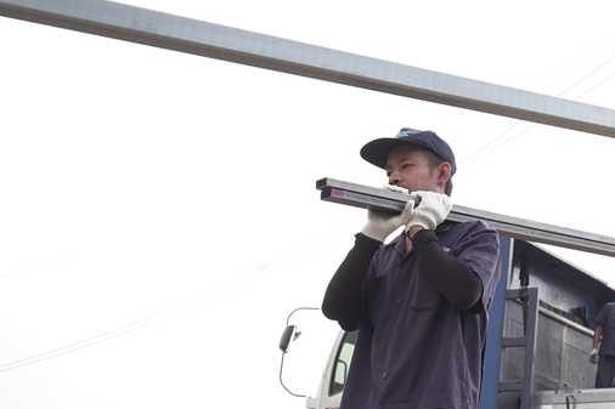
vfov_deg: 16.4
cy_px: 208
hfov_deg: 21.8
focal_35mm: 83
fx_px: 1417
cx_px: 824
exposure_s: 1/250
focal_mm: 28
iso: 100
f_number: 4.5
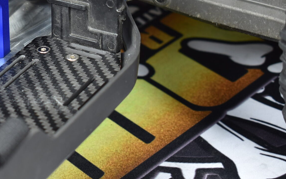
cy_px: -4
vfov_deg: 8.4
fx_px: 1216
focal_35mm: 156
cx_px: -6
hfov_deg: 13.2
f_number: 5.3
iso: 100
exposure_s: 1/13
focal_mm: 46
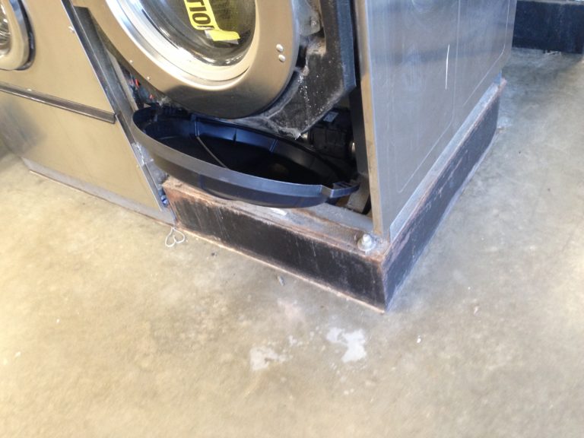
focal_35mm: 33
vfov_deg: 42.9
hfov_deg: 55.4
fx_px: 557
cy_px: 219
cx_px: 292
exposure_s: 1/20
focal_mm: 4.12
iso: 200
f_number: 2.4
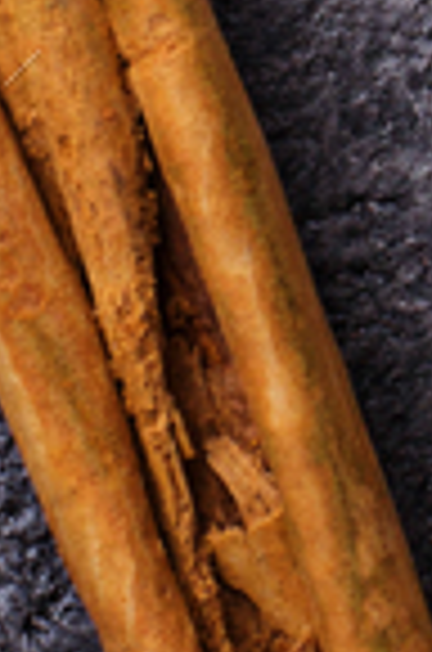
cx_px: 945
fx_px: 8301
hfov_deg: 3.0
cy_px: -236
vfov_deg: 4.5
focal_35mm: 459
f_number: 8
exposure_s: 1/160
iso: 100
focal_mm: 50
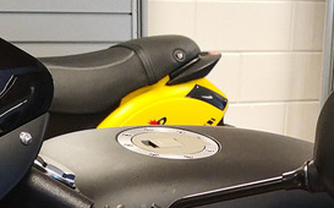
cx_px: 196
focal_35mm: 112
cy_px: 370
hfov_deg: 18.6
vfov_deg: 10.9
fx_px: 1018
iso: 250
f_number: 1.6
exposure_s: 1/33.3
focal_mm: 3.95
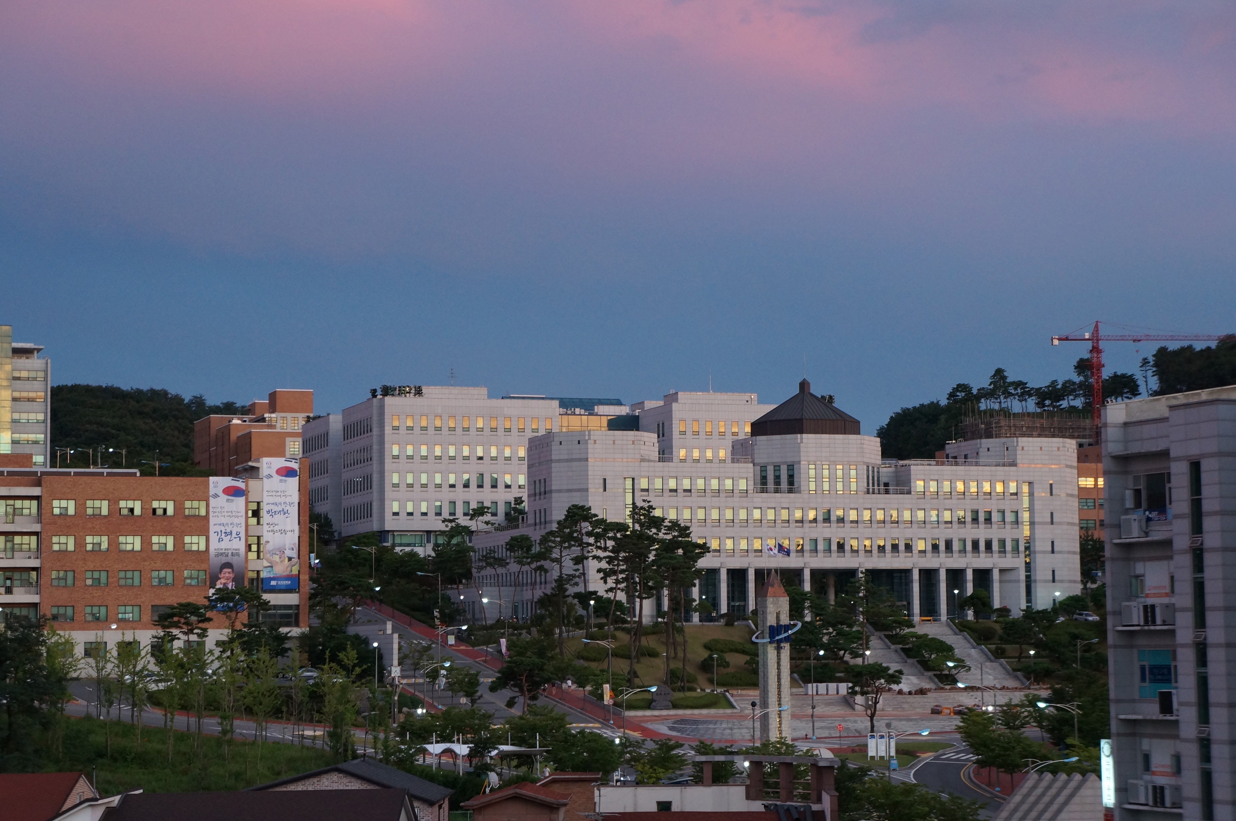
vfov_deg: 16.5
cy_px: 410
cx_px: 618
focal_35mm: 82
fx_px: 2829
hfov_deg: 24.6
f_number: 5.6
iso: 1250
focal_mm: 55
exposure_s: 1/100
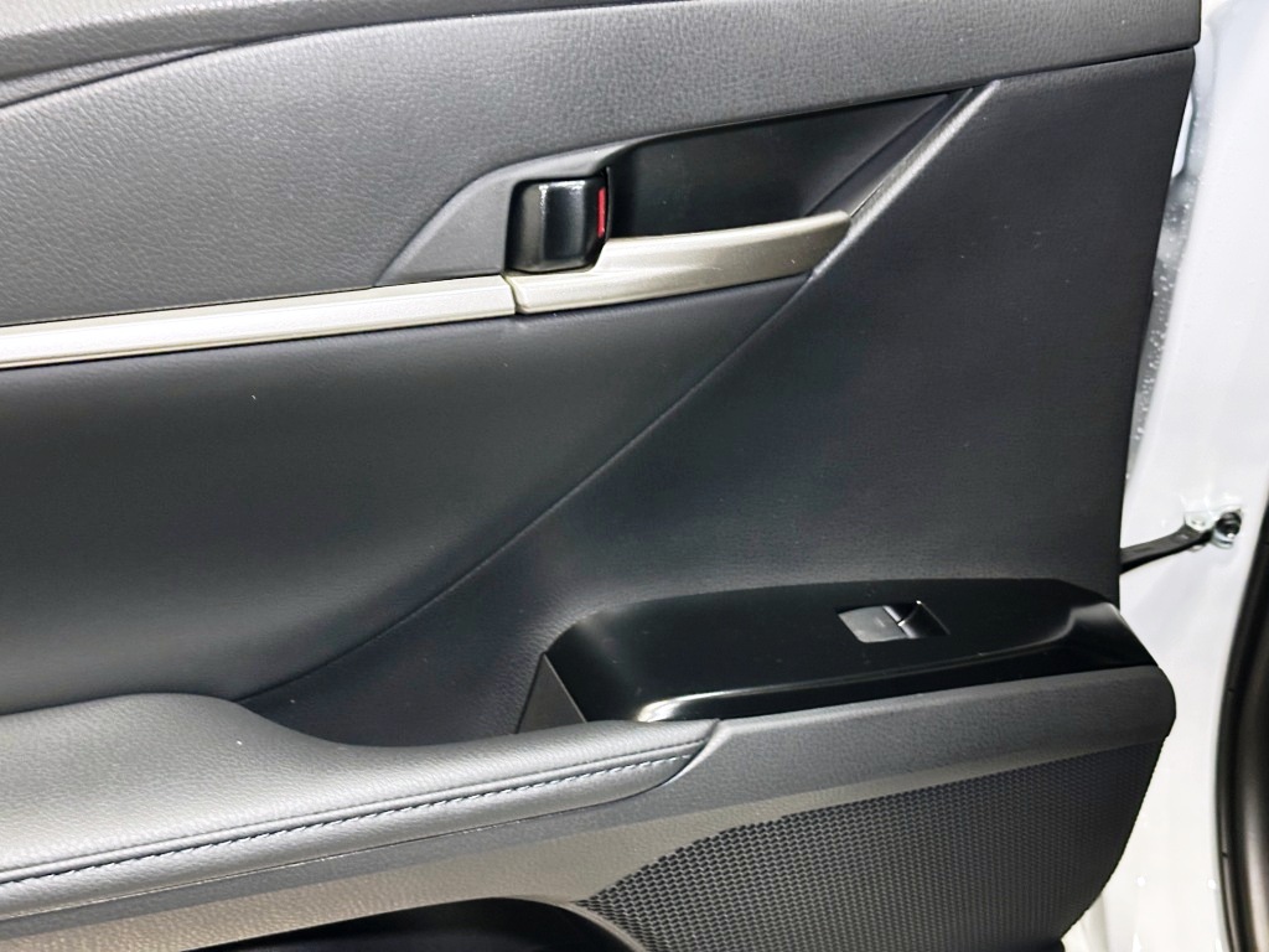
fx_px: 1760
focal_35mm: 48
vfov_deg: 30.3
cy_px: 476
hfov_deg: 39.7
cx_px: 634
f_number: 1.78
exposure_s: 1/30
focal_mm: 6.86
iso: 640
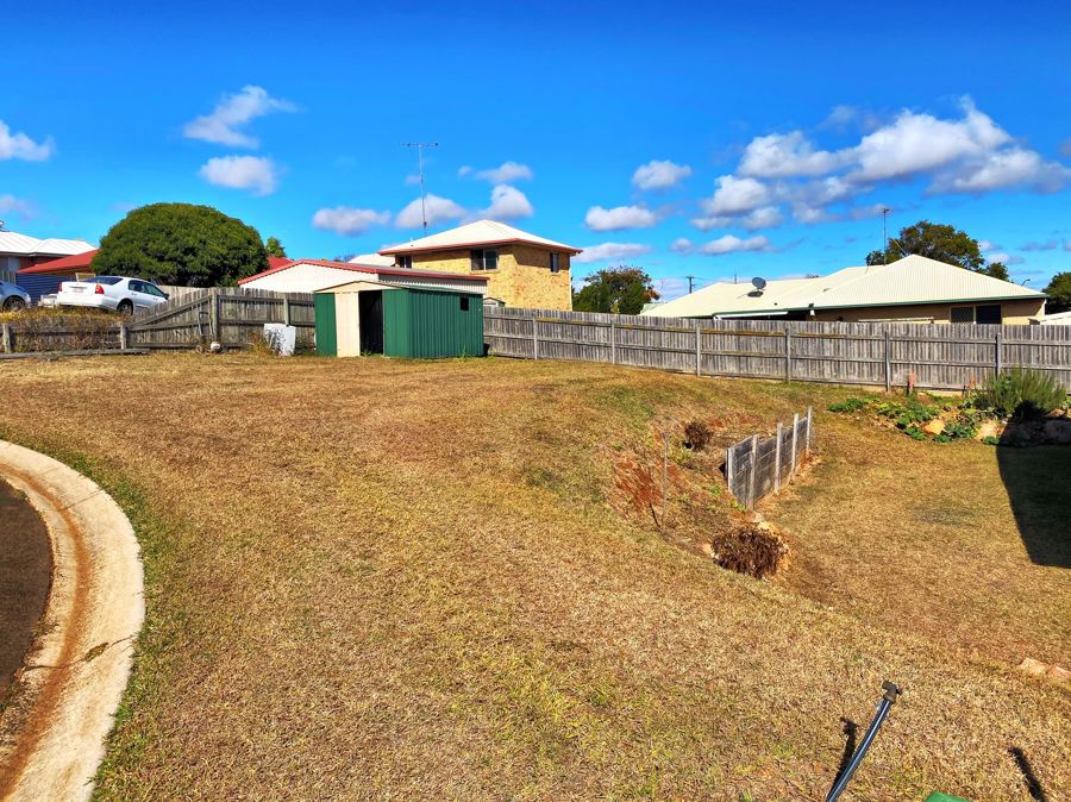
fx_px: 804
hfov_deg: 67.3
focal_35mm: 26
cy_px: 401
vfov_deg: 53.0
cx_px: 536
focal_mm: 4.25
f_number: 1.8
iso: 32
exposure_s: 1/3984
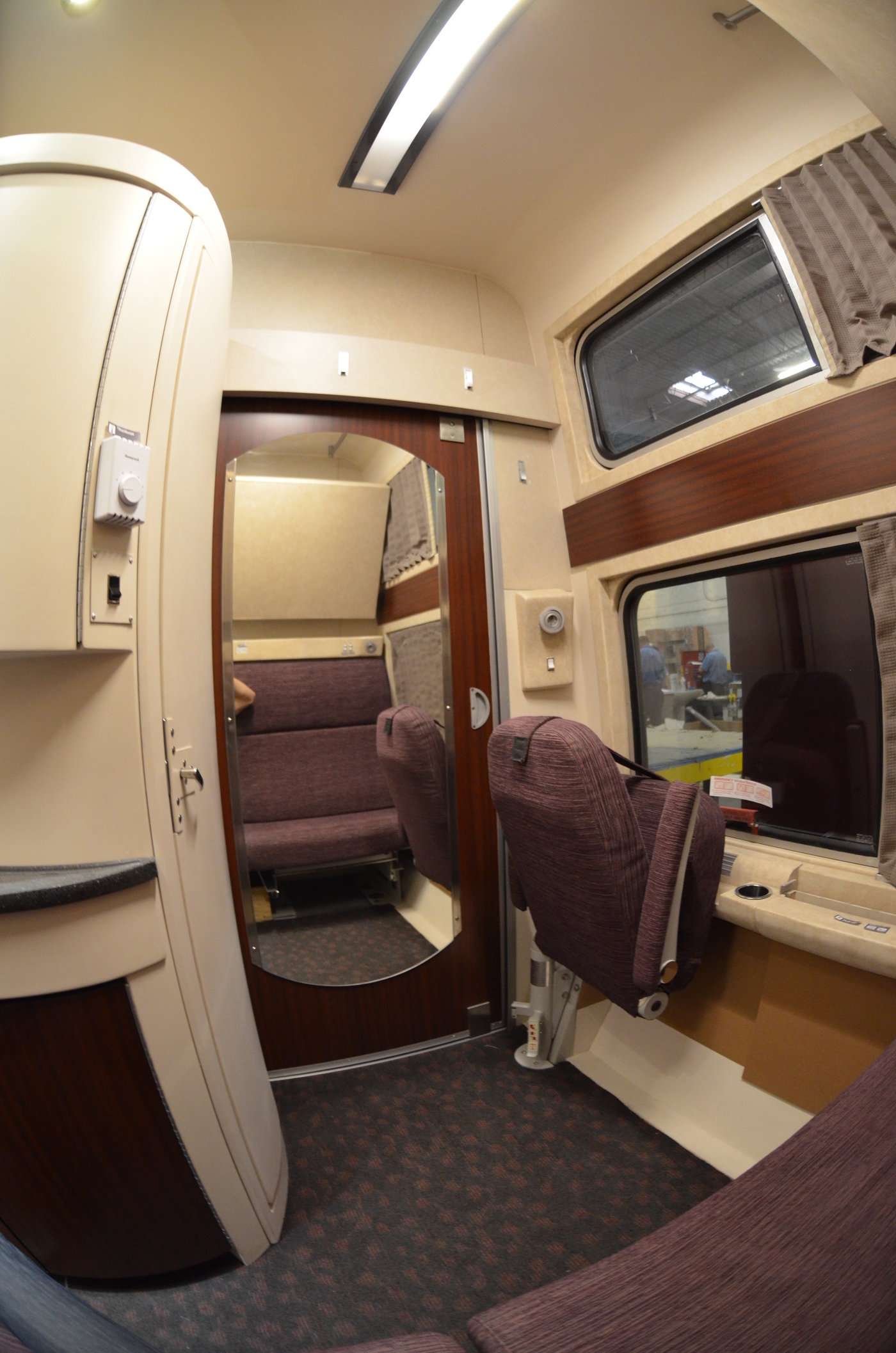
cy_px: 676
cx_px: 448
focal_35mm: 16
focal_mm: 10.5
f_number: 2.8
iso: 1400
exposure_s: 1/30
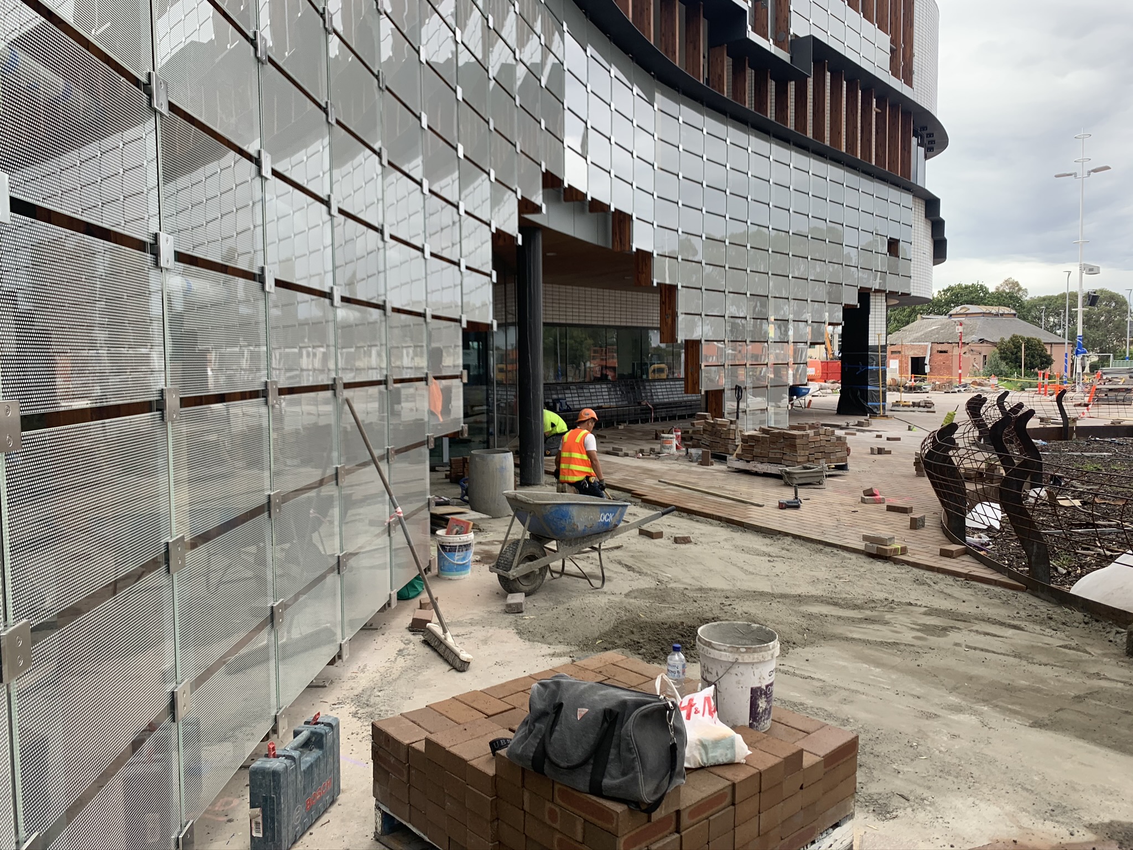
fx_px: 851
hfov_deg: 67.3
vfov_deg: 53.1
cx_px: 566
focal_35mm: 26
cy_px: 425
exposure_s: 1/297
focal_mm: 4.25
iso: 25
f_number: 1.8
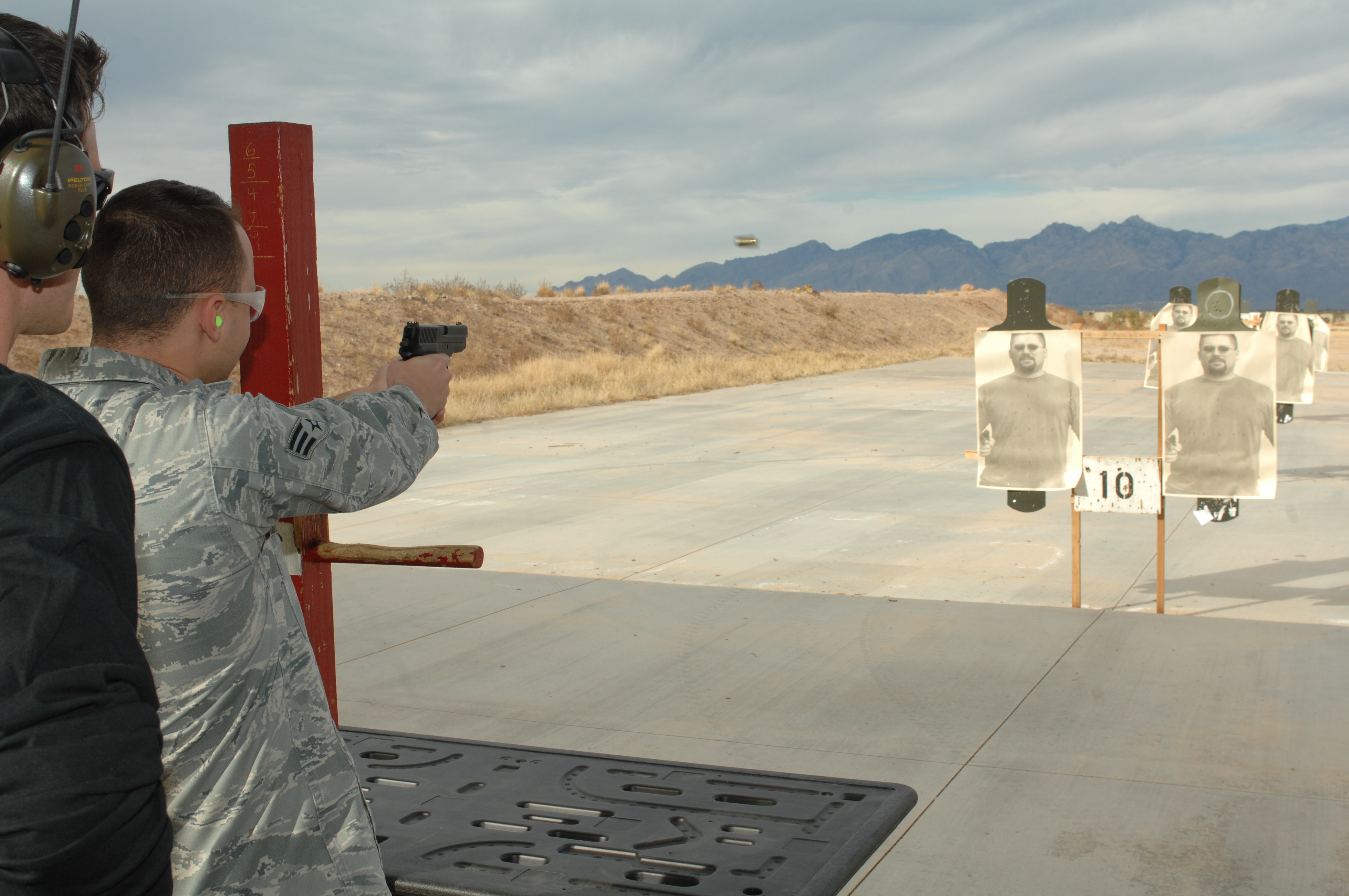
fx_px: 1572
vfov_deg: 31.8
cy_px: 448
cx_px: 674
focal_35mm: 42
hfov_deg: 46.4
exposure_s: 1/200
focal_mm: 28
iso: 200
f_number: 11
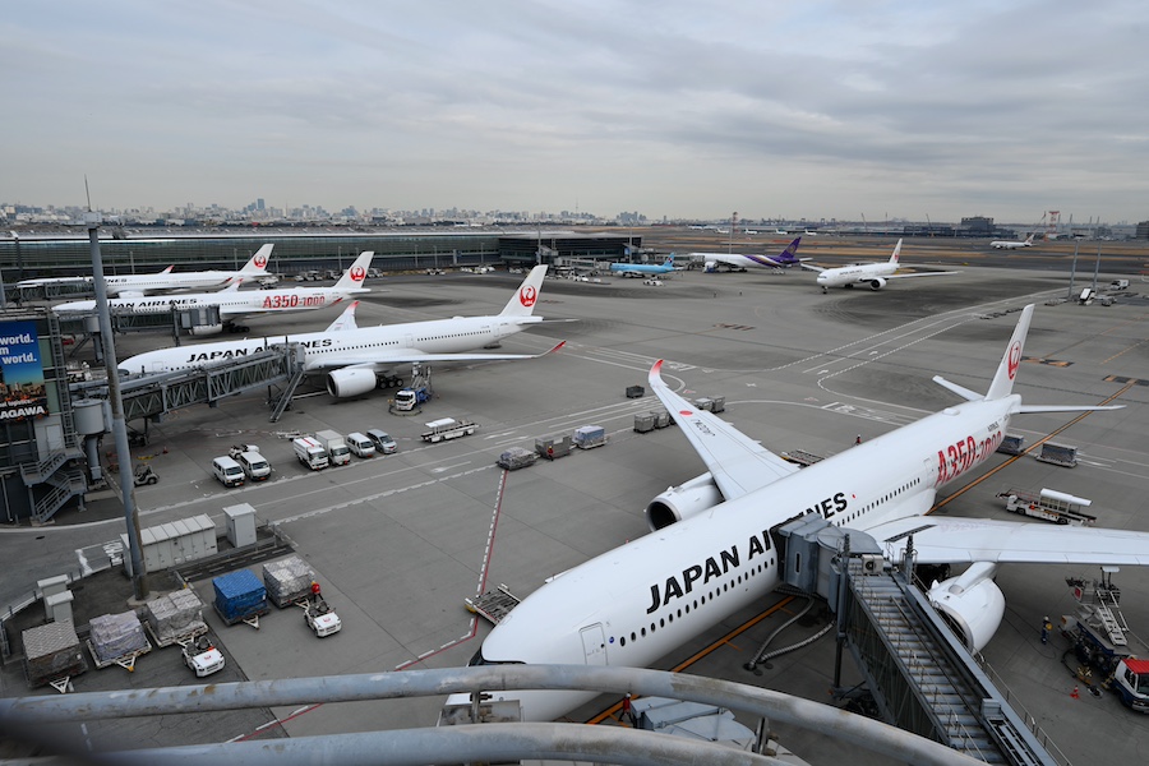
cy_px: 383
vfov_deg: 60.7
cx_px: 574
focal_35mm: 20
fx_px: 654
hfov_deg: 82.6
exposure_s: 1/320
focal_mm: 20.5
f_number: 8
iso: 100
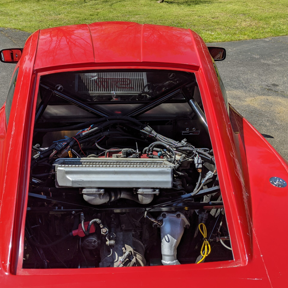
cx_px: 127
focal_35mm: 32
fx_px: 301
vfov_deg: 51.1
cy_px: 144
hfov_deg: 51.0
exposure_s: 1/2933
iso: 59
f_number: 1.73
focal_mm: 4.38
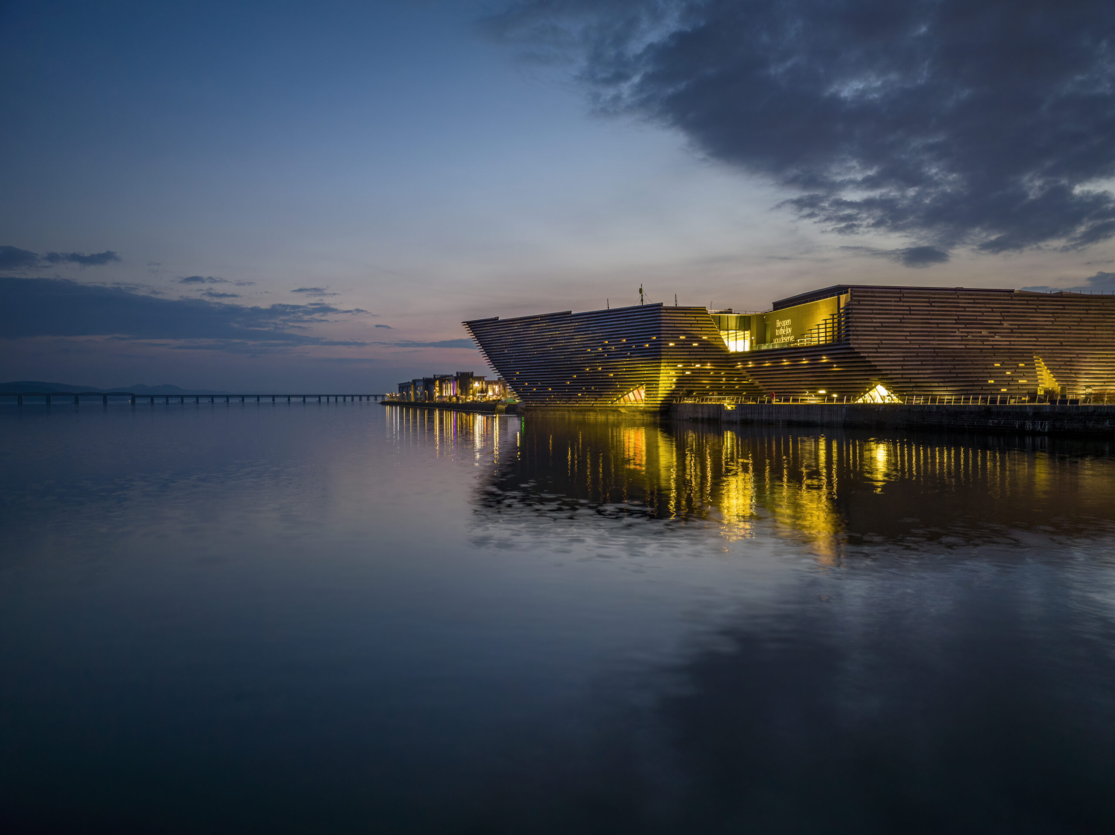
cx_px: 558
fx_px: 773
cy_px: 418
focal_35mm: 24
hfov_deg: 71.6
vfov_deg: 56.8
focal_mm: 12.29
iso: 100
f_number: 2.8
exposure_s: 1.6
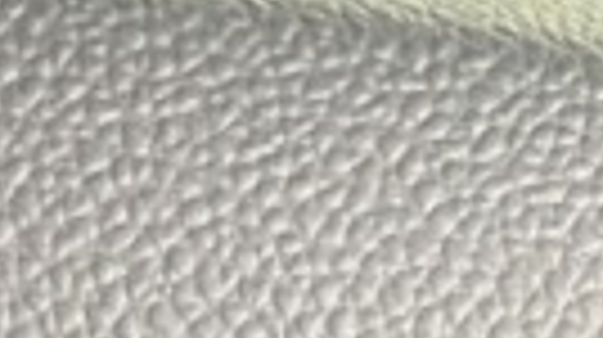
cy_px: 996
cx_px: 2007
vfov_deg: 3.0
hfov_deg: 5.0
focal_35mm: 400
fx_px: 6388
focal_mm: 6.86
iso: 500
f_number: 1.78
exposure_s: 1/40
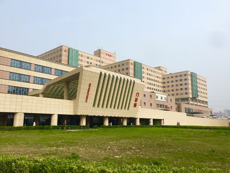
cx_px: 115
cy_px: 86
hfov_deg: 61.7
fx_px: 193
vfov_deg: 48.2
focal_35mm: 29
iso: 25
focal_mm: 4.15
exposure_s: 1/962
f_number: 2.2
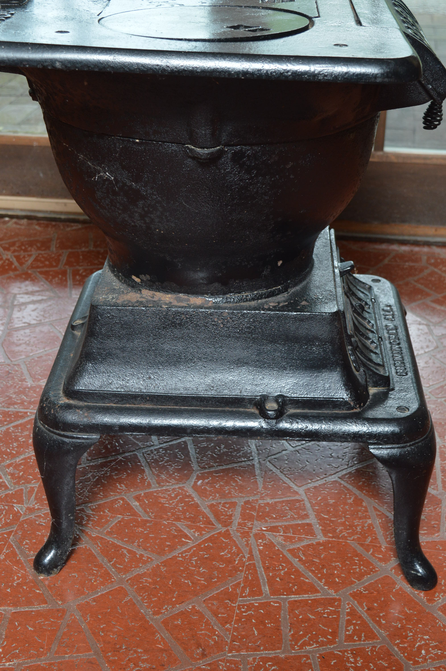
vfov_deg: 37.9
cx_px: 223
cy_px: 336
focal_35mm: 52
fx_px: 977
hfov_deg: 25.7
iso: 400
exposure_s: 1/125
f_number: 6.3
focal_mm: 35
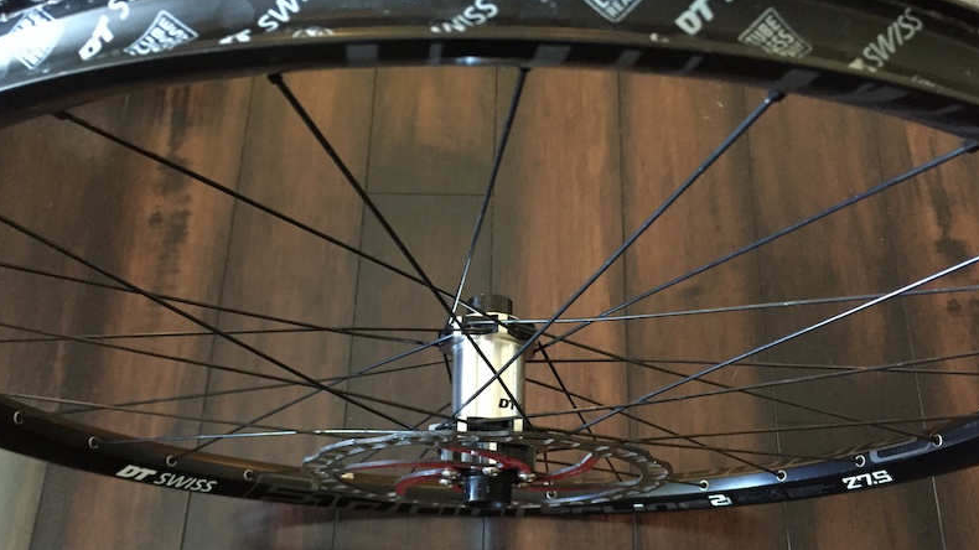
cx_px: 491
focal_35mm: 32
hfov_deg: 61.0
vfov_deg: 36.5
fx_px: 831
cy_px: 330
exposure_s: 1/15
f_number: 2.2
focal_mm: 4.15
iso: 640
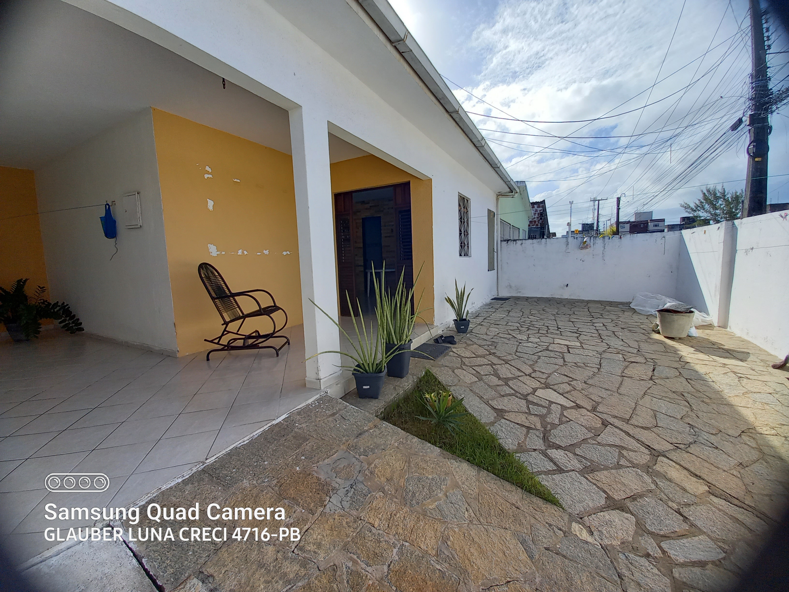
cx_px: 394
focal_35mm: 13
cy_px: 296
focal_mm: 1.42
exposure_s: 1/818
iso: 50
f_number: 2.2
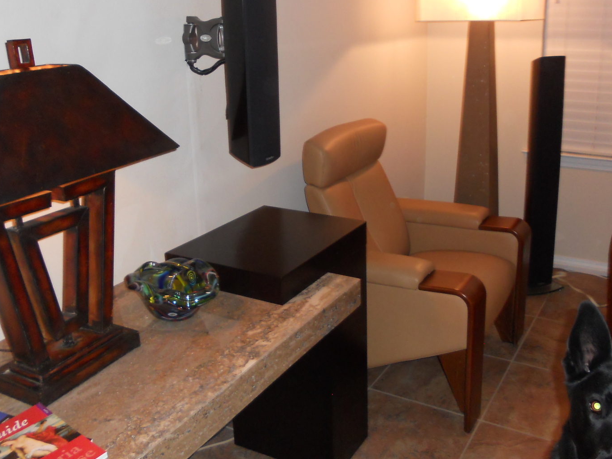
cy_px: 154
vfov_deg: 37.3
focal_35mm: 38
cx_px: 340
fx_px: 672
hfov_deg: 48.9
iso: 200
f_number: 3.2
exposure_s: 1/25
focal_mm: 4.9
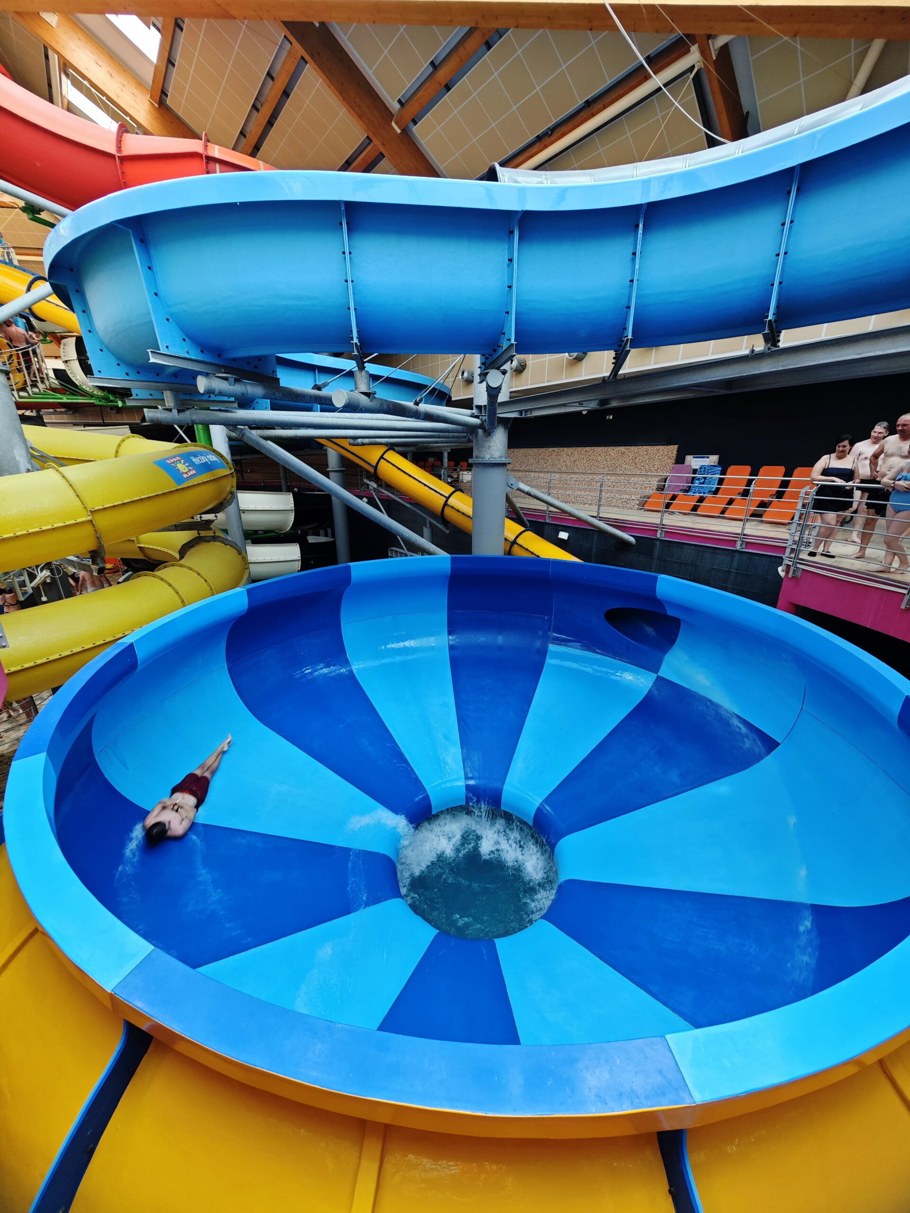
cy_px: 606
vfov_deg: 110.5
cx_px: 455
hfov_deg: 94.5
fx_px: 421
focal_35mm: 12
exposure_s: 1/110
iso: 50
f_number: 1.8
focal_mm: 2.03
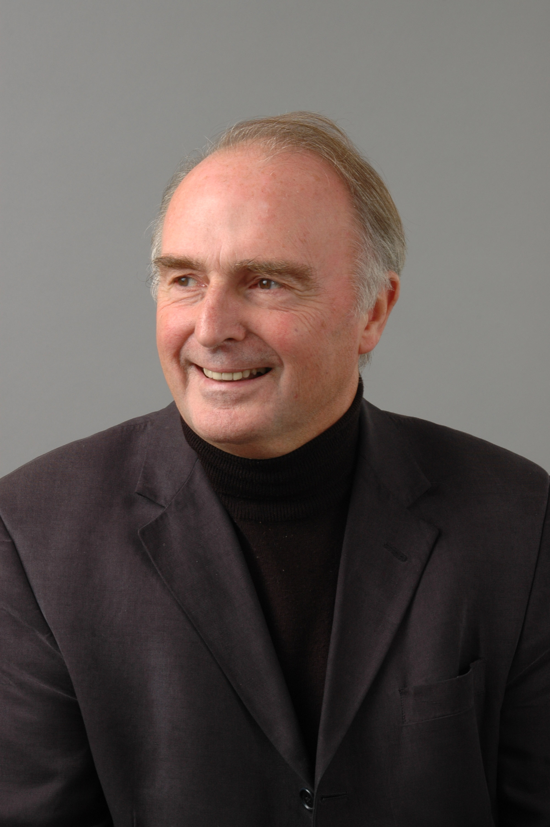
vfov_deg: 16.7
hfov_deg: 11.1
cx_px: 275
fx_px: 2824
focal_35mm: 123
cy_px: 414
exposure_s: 1/60
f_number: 13
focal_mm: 82
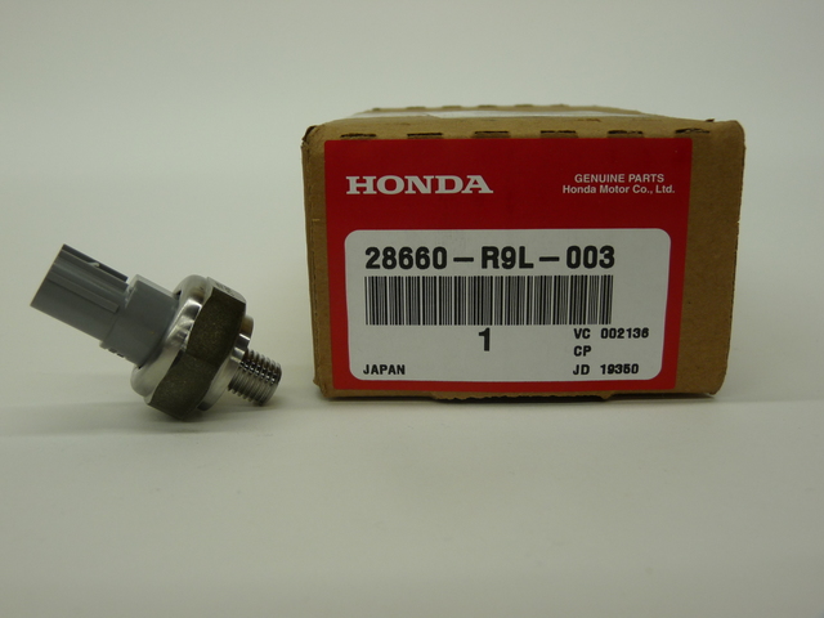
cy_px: 309
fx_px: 881
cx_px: 412
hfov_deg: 50.1
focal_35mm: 37
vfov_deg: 38.7
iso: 100
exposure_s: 1/60
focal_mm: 6.6
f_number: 3
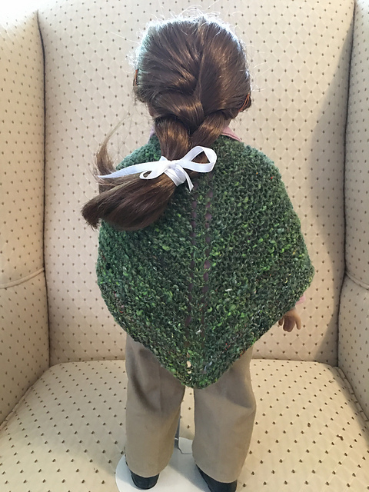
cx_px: 184
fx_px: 412
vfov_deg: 61.7
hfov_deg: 48.2
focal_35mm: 29
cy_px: 246
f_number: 2.2
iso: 80
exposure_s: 1/4
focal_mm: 4.15
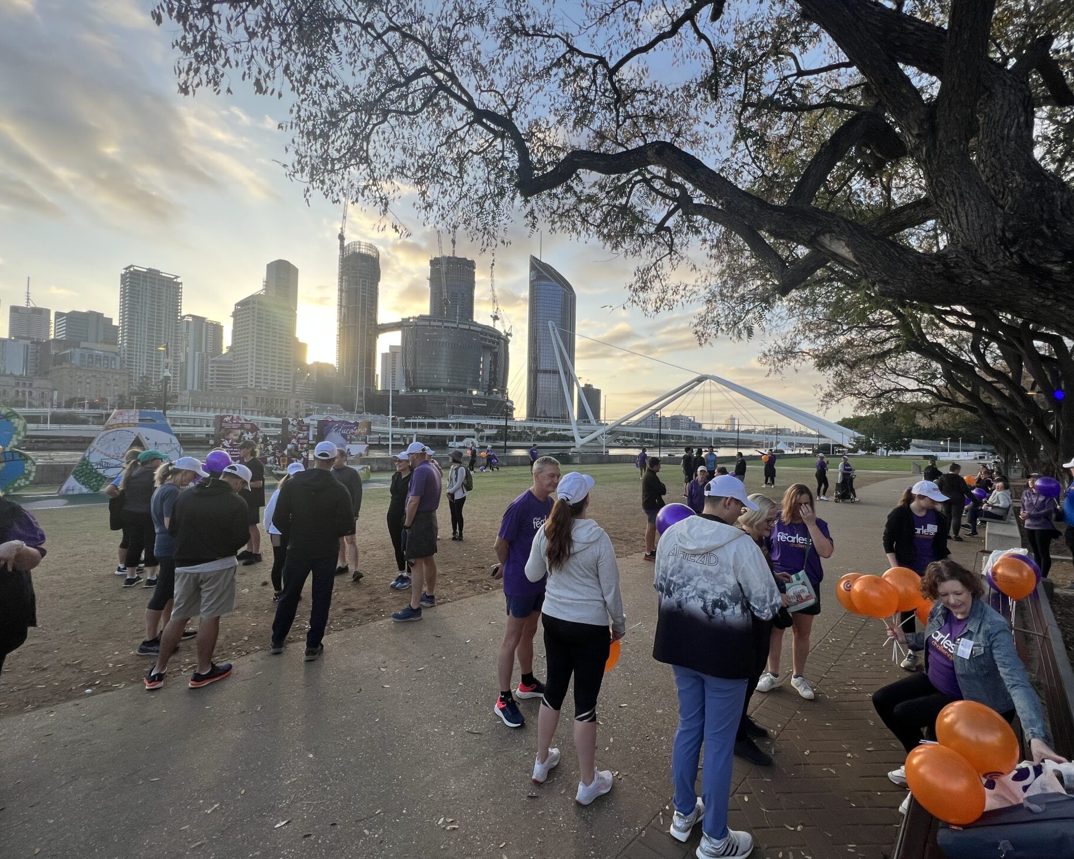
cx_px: 591
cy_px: 435
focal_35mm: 14
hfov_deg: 100.4
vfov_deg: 88.0
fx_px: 445
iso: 32
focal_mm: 1.57
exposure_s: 1/564
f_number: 1.8
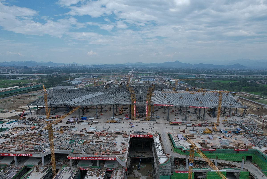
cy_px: 90
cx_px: 134
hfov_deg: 78.5
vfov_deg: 57.5
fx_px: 164
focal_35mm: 22
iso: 110
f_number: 2.8
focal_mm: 8.38
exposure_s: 1/2000
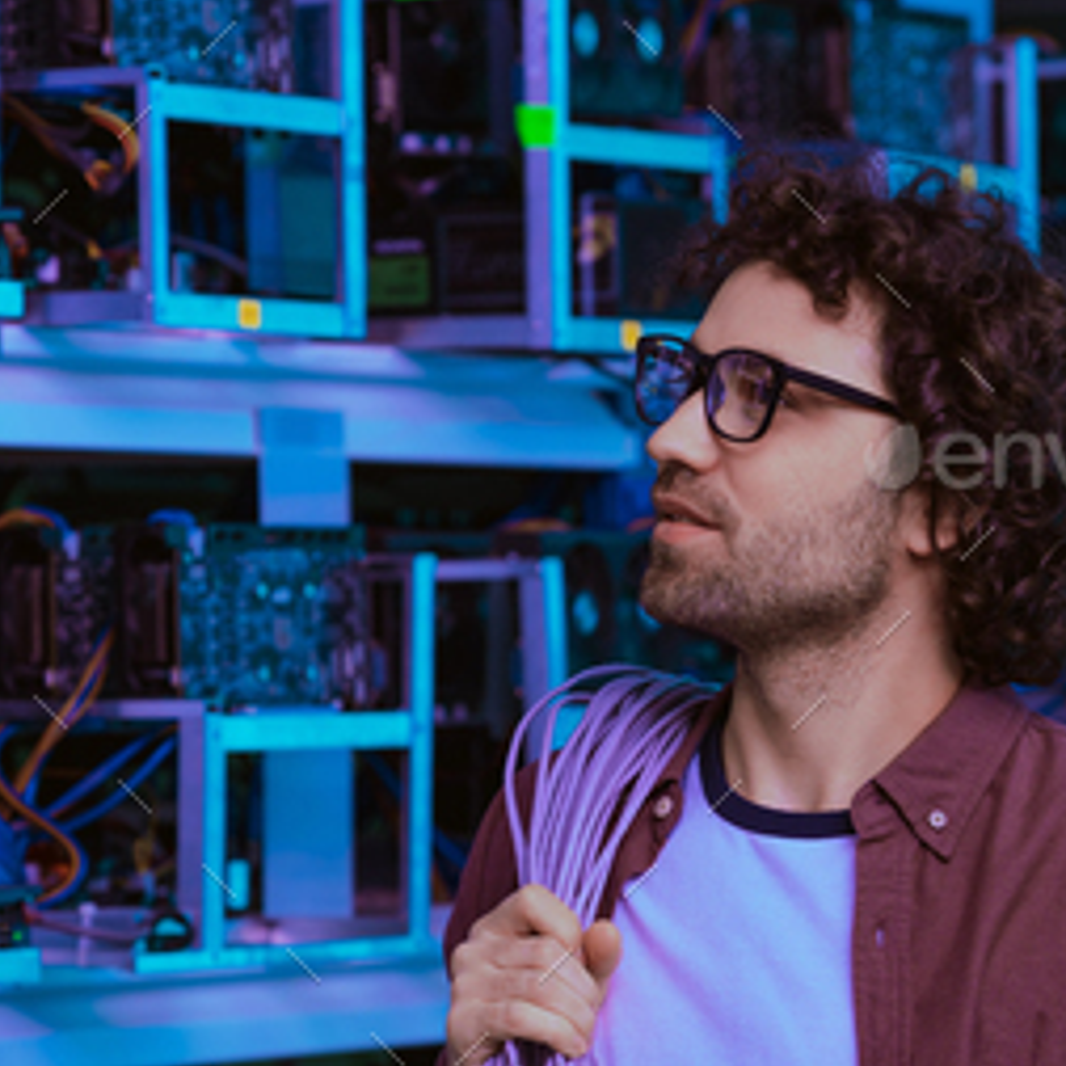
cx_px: 409
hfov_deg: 8.0
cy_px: 657
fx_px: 7595
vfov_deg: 8.0
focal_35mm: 218
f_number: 4
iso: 125
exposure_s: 1/160
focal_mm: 110
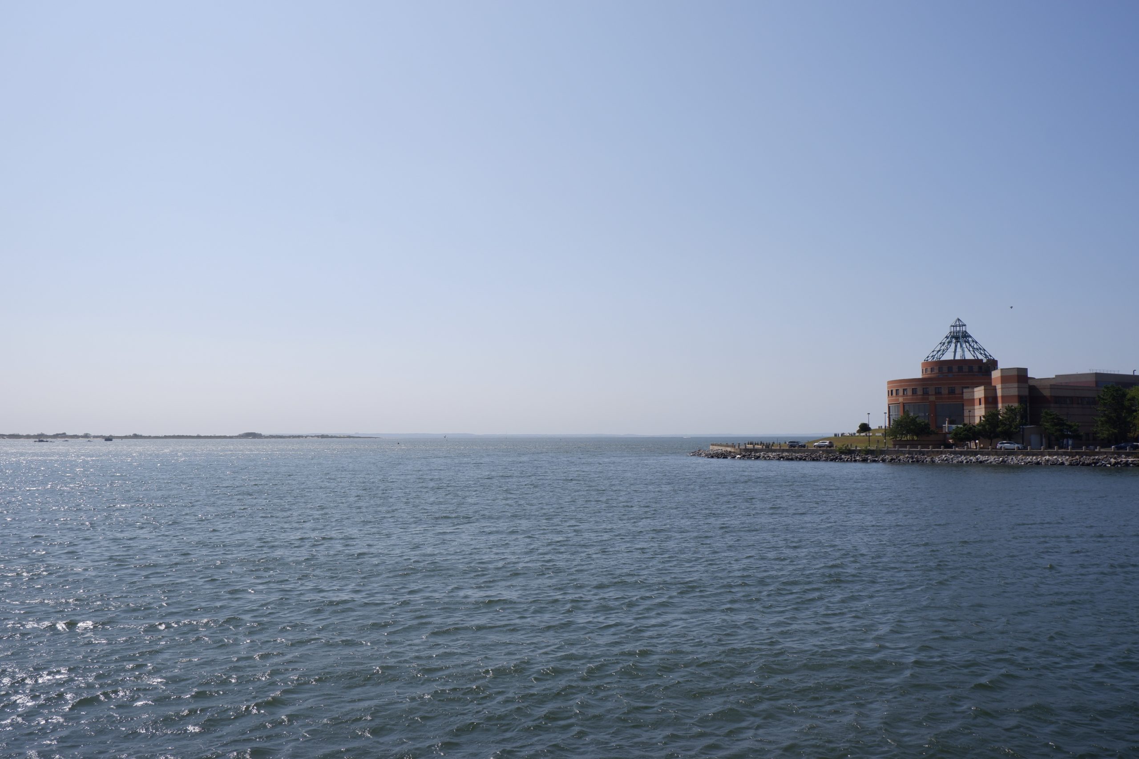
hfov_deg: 61.9
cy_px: 380
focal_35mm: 30
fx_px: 949
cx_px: 570
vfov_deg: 43.6
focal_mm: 20.3
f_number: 10
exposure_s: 1/500
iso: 200
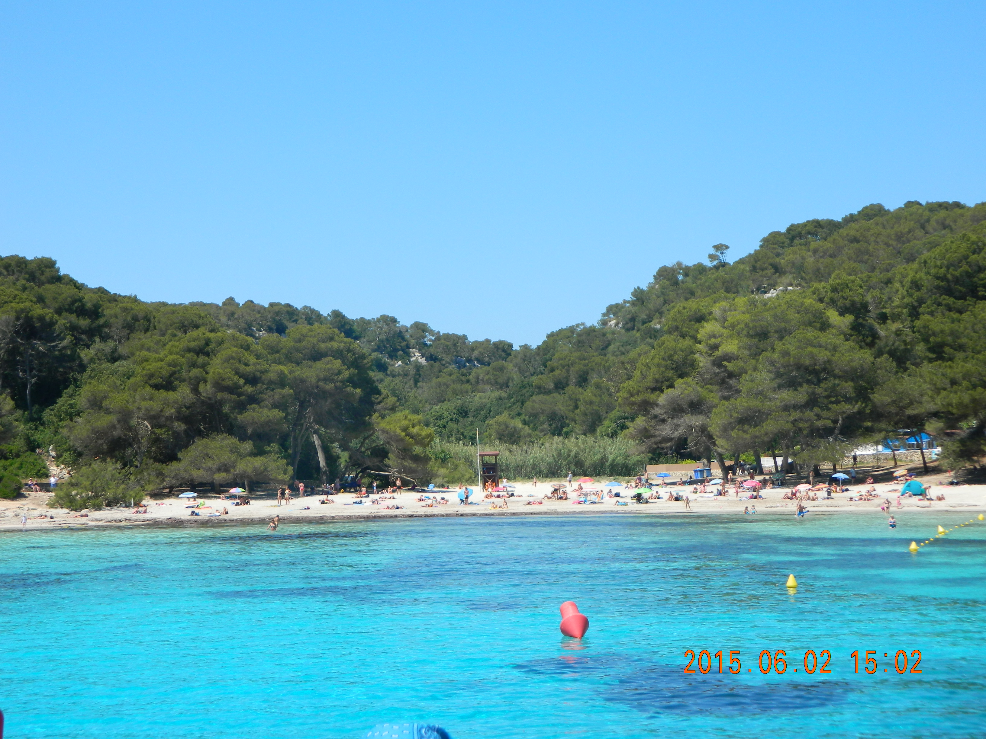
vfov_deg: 21.0
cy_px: 370
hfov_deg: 27.8
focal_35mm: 70
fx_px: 1994
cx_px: 493
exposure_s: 1/640
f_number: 4
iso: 80
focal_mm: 12.6
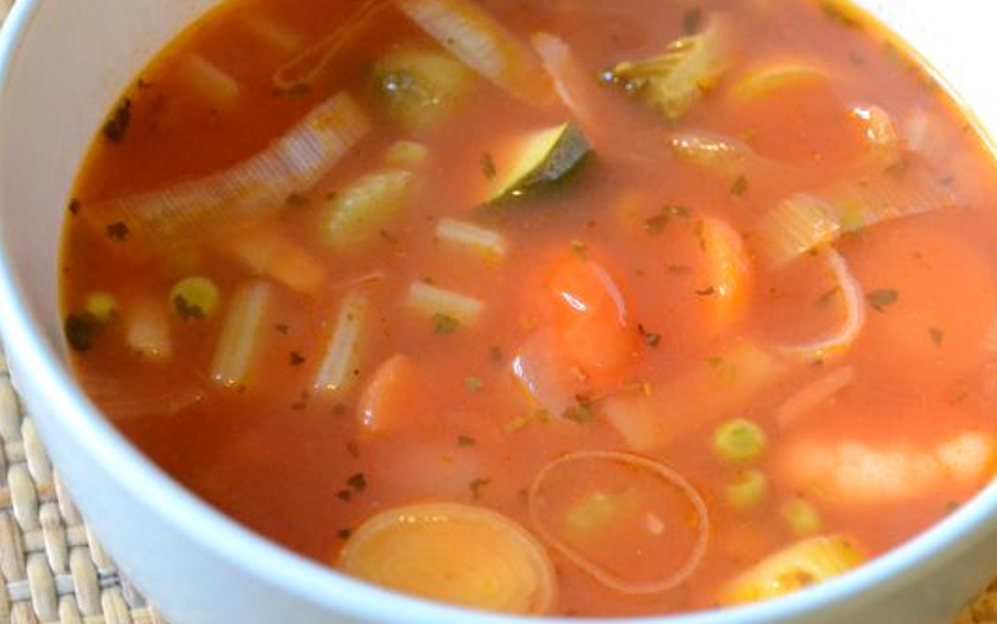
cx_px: 571
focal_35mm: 134
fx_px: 3642
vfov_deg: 9.8
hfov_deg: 15.6
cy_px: 263
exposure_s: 1/25
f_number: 5
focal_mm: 58
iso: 3200
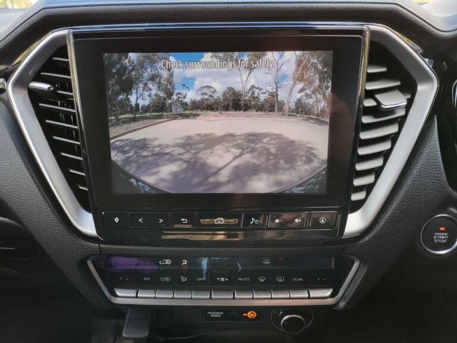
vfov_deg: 56.8
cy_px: 172
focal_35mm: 24
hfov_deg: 71.6
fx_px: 317
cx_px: 228
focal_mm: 5
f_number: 1.8
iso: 80
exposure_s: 1/100
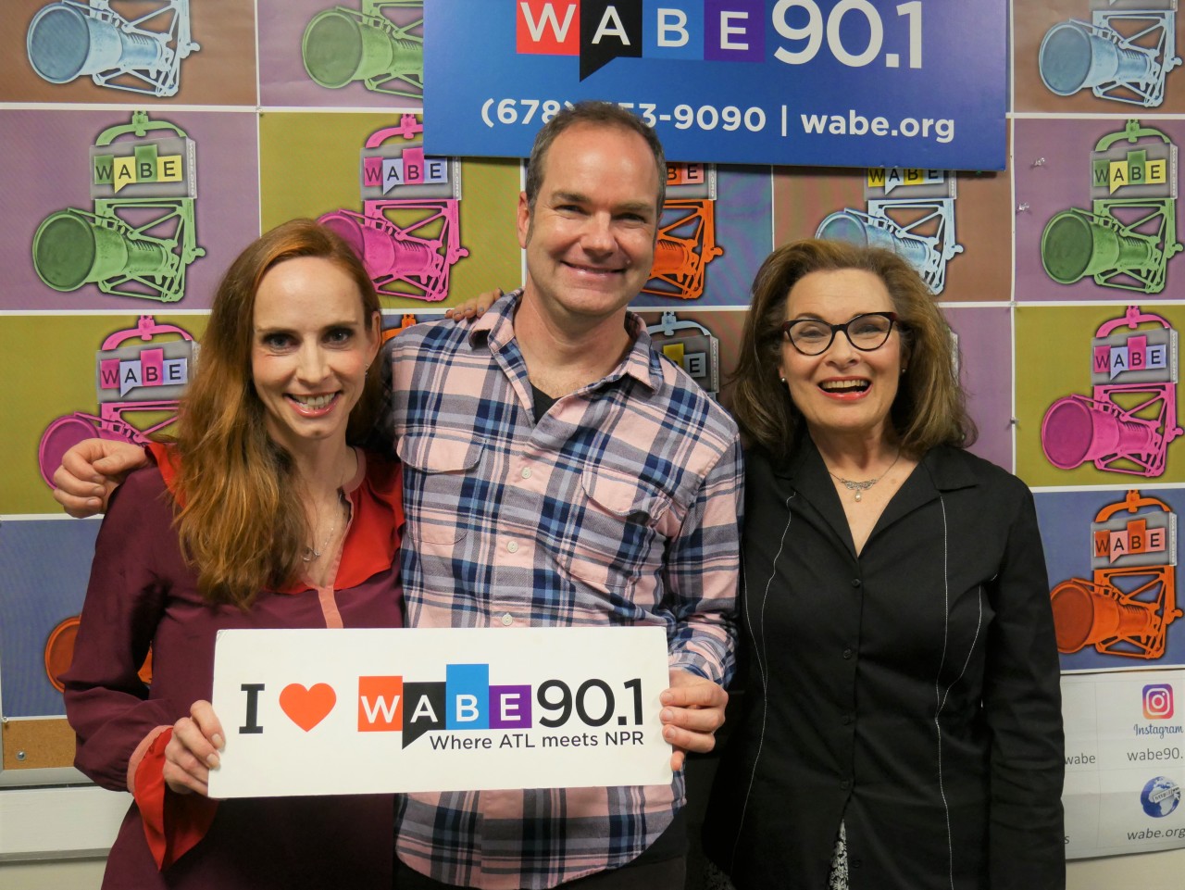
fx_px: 1233
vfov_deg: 39.7
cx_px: 592
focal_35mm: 36
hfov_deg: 51.3
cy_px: 445
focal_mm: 18
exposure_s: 1/60
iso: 2000
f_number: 4
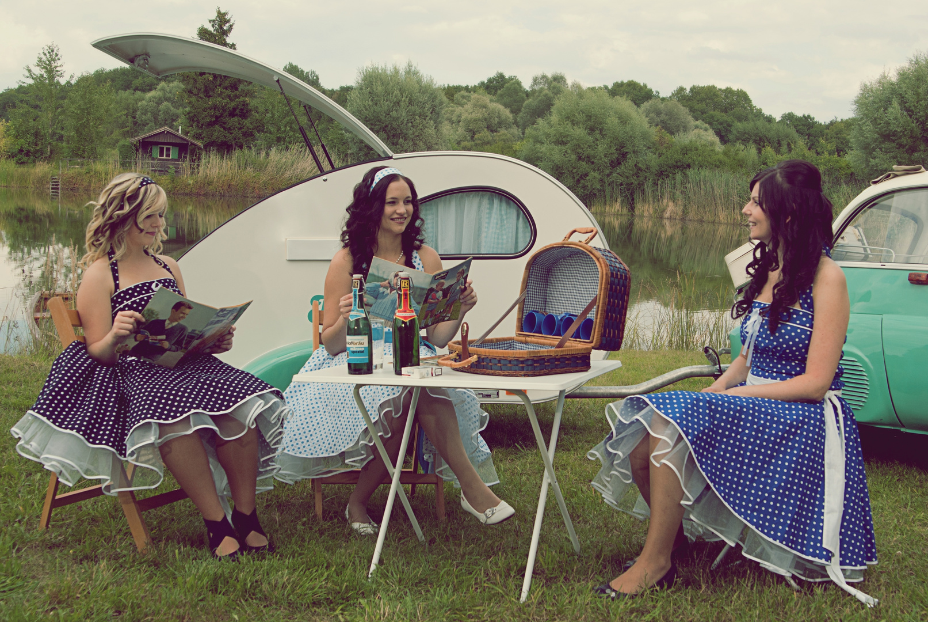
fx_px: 1084
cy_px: 311
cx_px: 464
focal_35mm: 42
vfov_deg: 32.0
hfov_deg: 46.3
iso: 200
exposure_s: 1/320
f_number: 6.3
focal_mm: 28
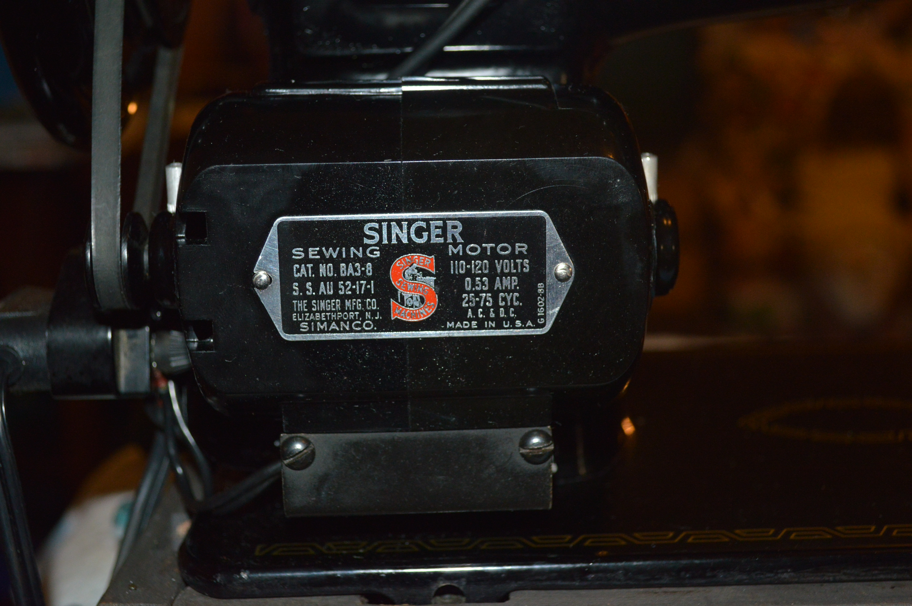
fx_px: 1291
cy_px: 303
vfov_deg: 26.4
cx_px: 456
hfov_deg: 38.9
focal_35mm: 51
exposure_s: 1/60
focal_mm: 34
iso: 800
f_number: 5
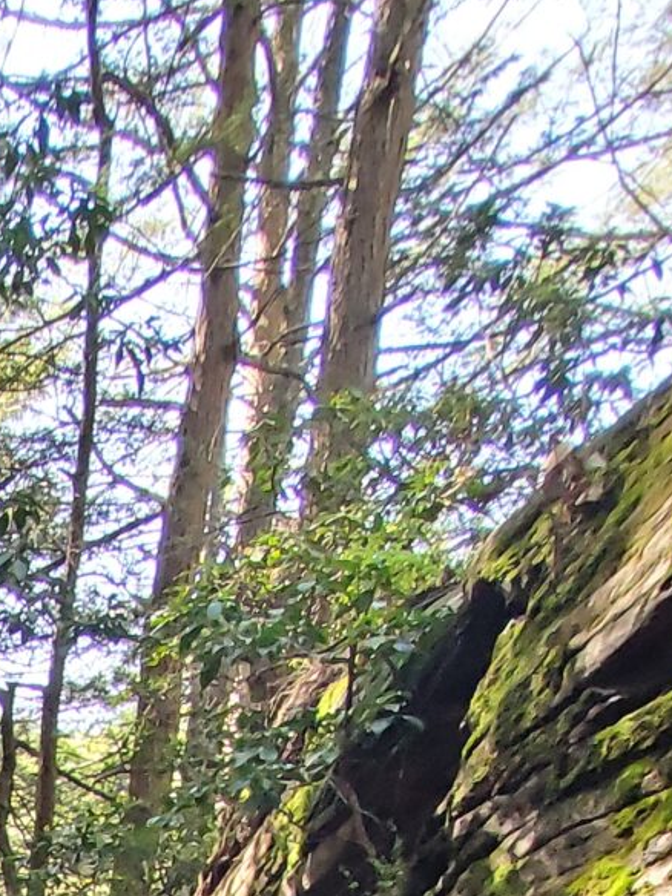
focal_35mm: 57
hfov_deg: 19.1
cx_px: -560
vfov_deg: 17.2
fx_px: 1475
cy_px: 1959
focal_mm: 1.8
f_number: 2.2
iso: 200
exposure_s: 1/50
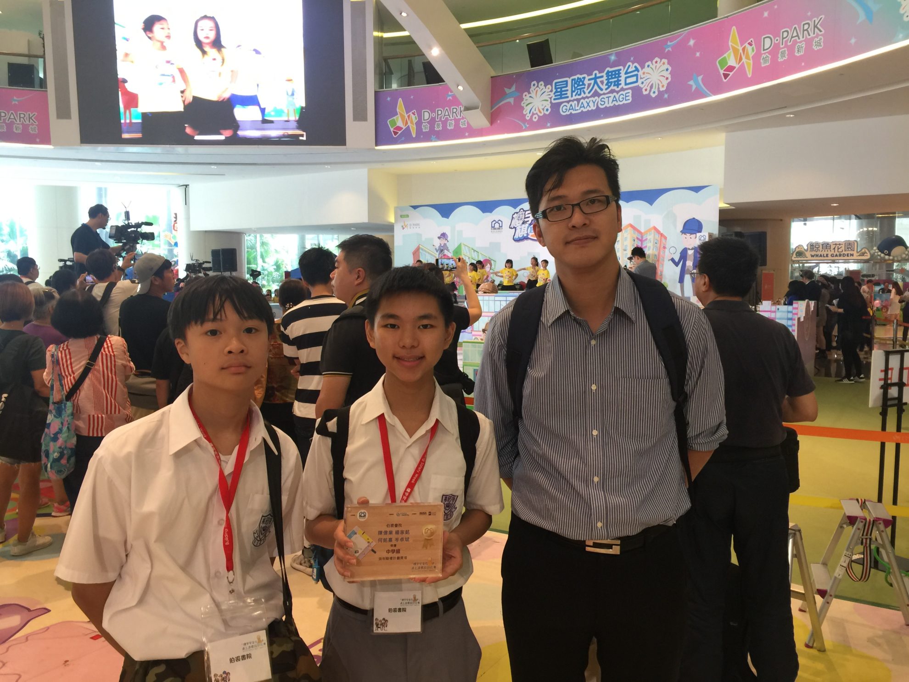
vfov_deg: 48.2
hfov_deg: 61.7
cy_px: 341
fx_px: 762
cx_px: 454
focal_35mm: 29
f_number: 2.2
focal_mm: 4.15
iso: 40
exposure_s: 1/17
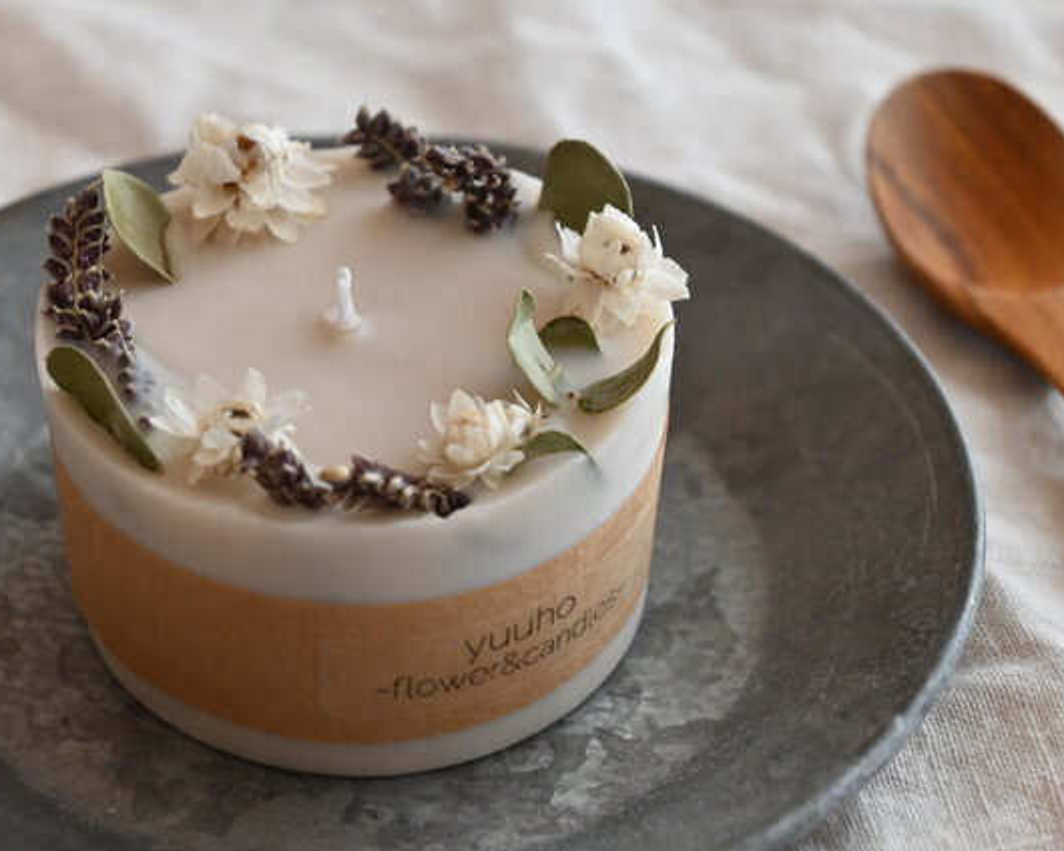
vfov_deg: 18.1
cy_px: 426
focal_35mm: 85
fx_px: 2677
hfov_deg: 22.5
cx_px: 490
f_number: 6.3
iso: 1250
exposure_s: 1/80
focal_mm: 50
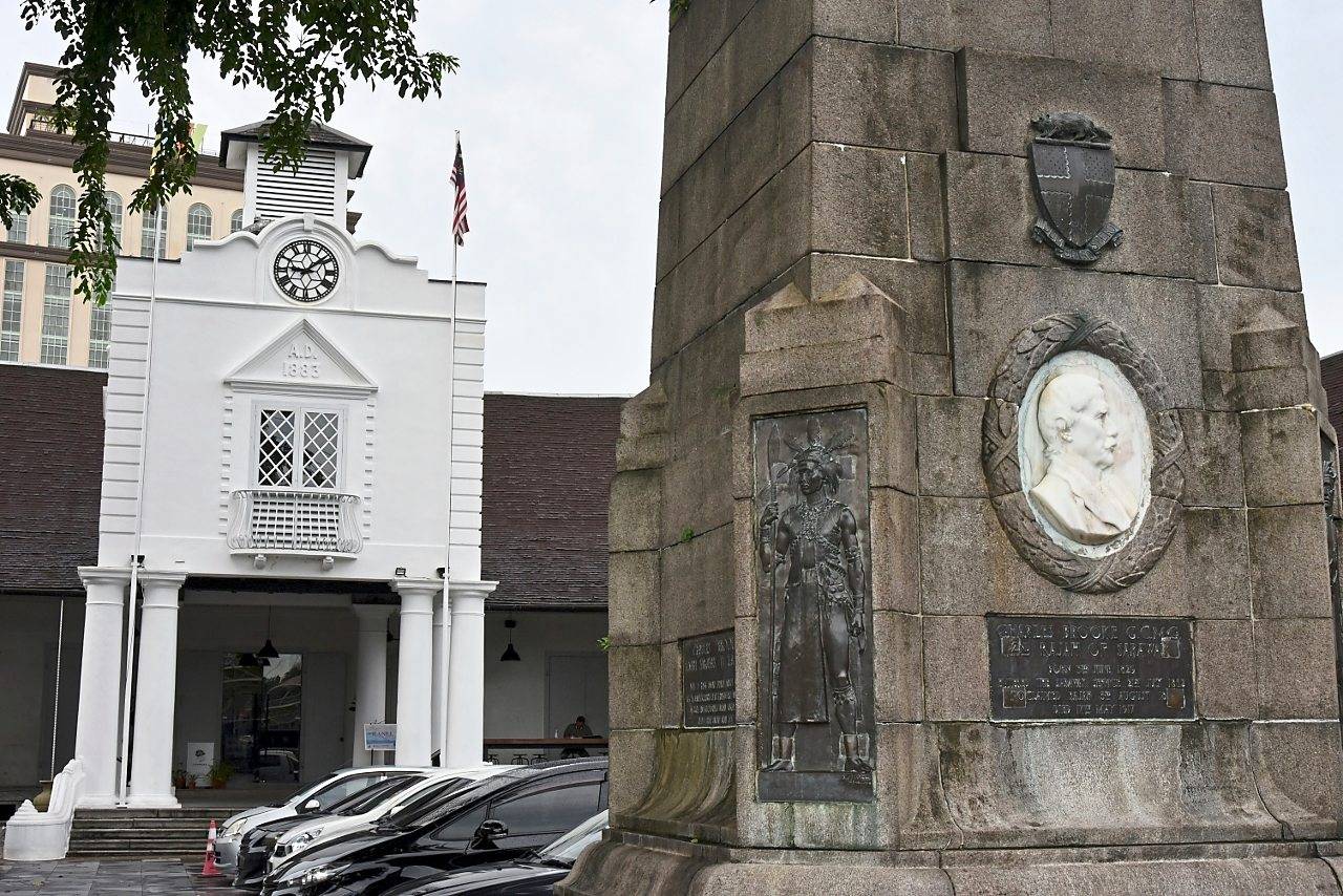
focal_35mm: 44
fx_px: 1642
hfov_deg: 44.5
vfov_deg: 30.5
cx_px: 672
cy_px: 448
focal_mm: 44
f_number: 11
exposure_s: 1/500
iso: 1000
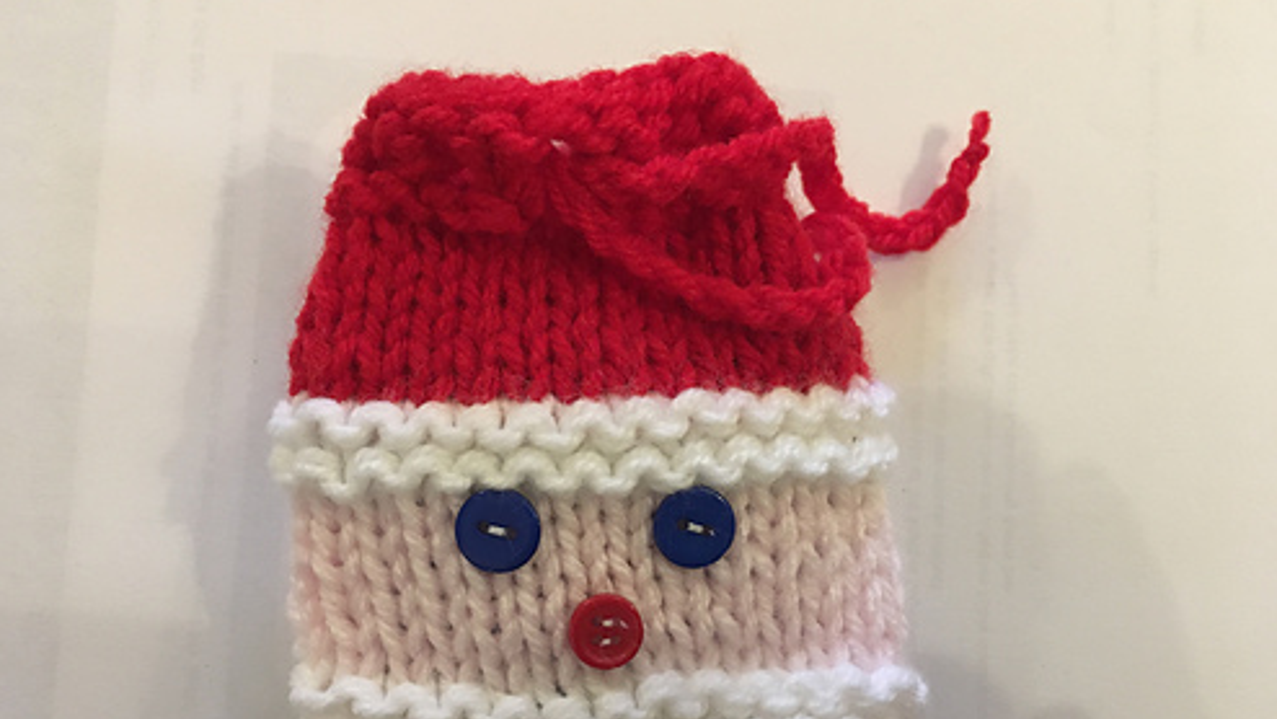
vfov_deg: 36.5
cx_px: 641
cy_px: 446
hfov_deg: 61.0
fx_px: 1084
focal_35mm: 32
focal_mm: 4.15
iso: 200
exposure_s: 1/25
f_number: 2.2
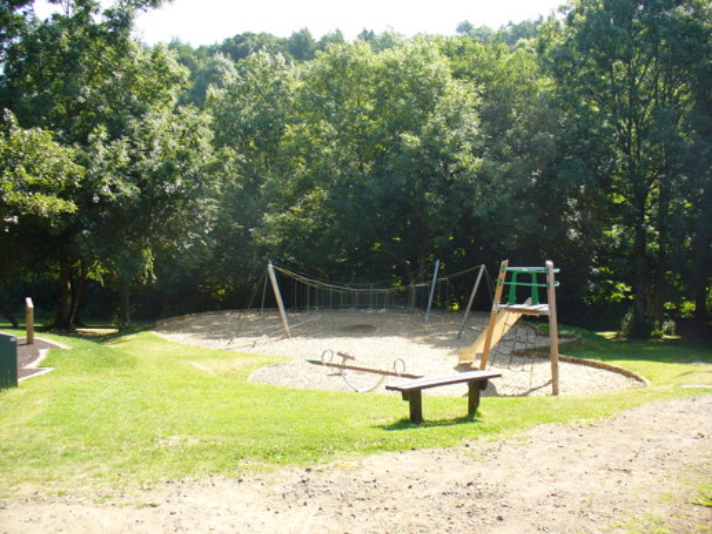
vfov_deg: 38.7
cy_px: 267
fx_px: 761
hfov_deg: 50.1
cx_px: 356
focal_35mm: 37
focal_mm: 6.1
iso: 80
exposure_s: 1/400
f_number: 2.8
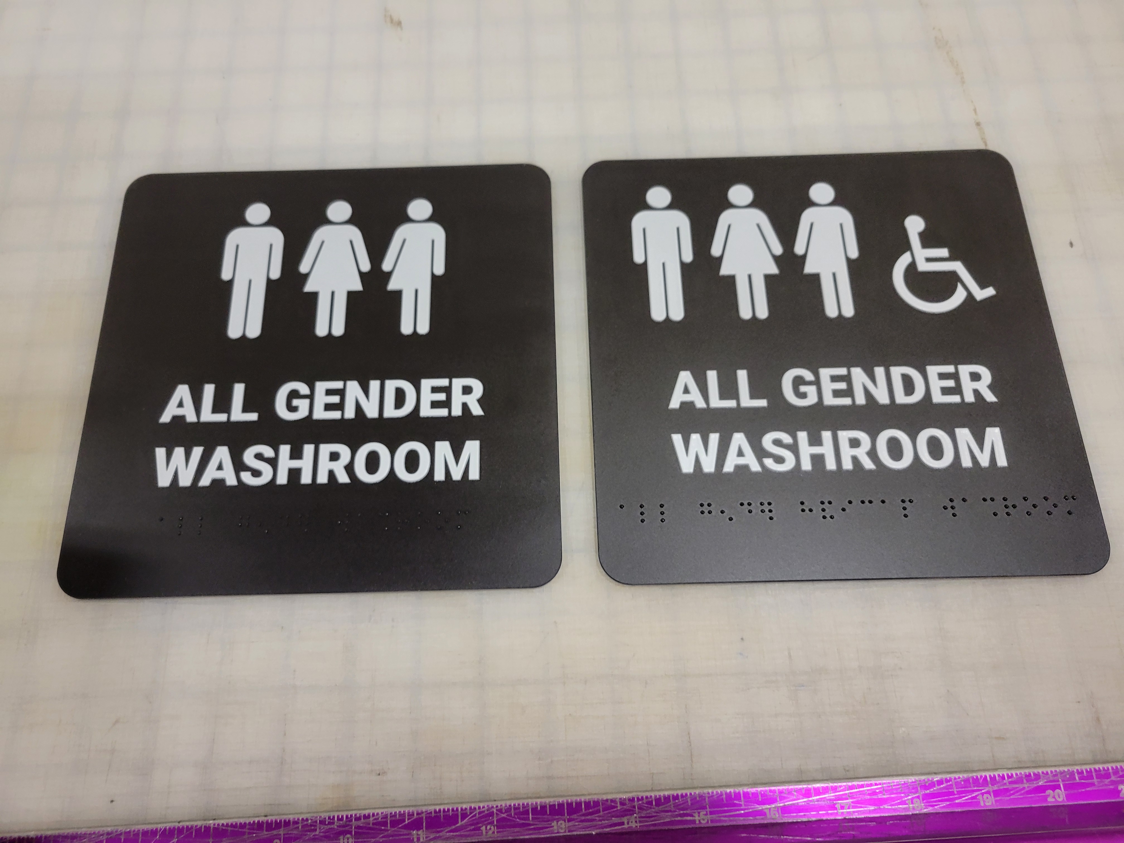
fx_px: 844
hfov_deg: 67.3
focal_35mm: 26
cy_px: 422
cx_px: 562
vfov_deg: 53.1
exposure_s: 1/120
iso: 200
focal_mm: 5.4
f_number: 1.8
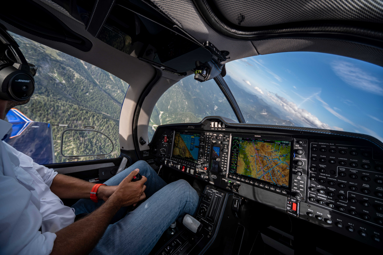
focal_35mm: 12
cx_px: 192
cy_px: 128
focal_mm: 12
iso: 100
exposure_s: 1/160
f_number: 5.6
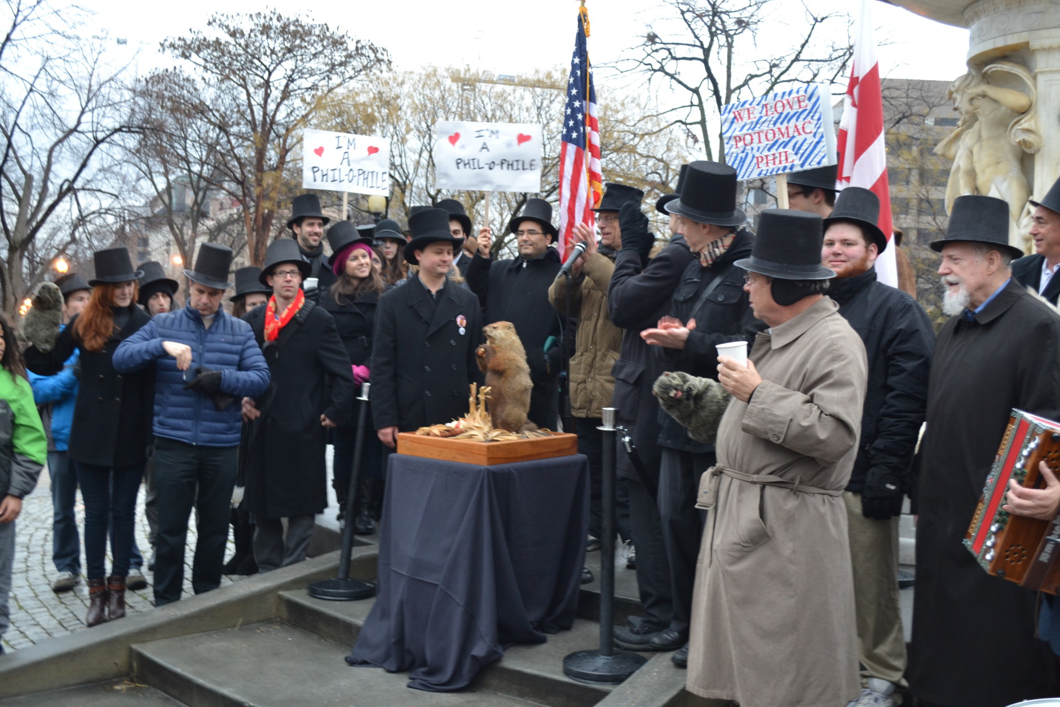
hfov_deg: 49.5
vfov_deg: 34.2
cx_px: 530
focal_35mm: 39
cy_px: 354
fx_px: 1148
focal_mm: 26
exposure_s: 1/25
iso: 400
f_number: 4.2
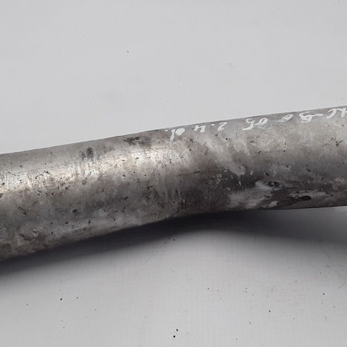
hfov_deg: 32.5
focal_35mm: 52
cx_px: 238
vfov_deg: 32.7
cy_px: 209
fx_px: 590
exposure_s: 1/50
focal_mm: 2.91
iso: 50
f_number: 1.9
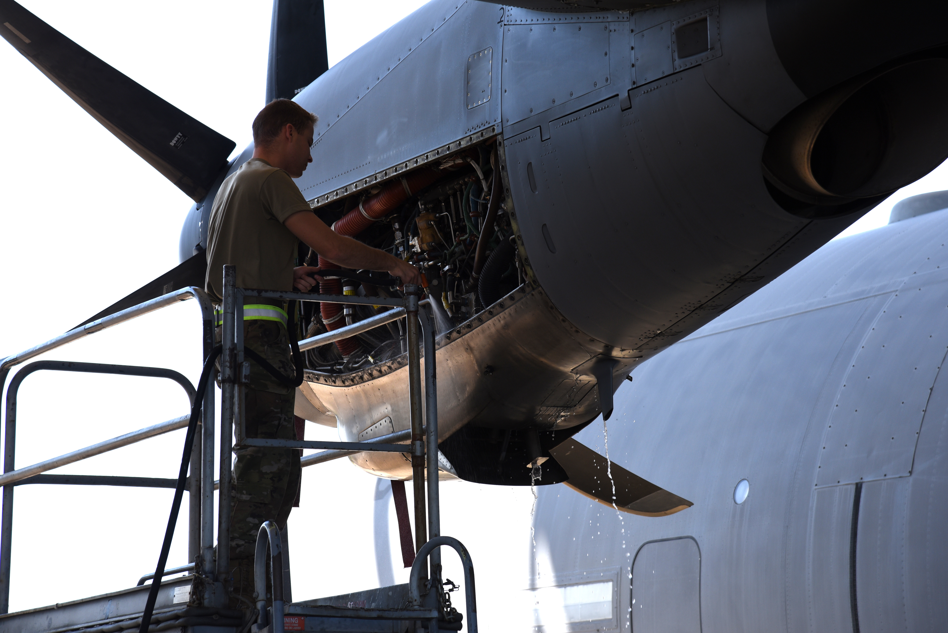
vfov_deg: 11.4
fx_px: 3161
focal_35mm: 120
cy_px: 316
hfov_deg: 17.1
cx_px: 474
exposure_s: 1/500
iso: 320
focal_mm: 120
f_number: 5.6
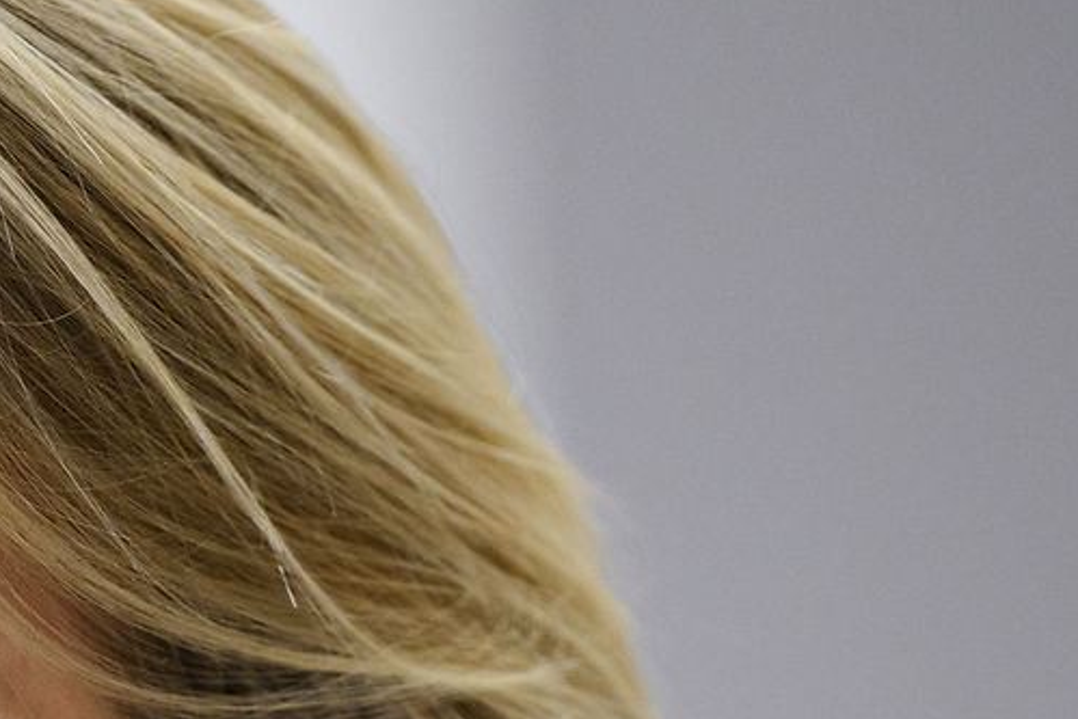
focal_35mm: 769
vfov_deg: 1.8
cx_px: 60
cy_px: 1291
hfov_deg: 2.7
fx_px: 23033
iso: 800
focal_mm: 200
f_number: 2.8
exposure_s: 1/125
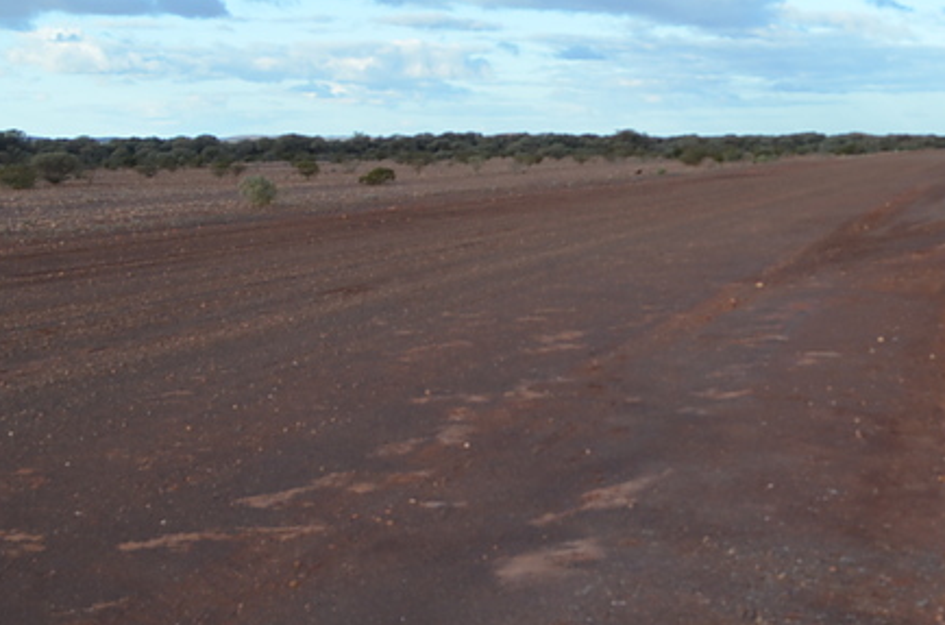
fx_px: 1623
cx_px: 864
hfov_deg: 30.9
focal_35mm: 62
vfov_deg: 21.7
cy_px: 215
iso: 200
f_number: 7.1
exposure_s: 1/200
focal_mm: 18
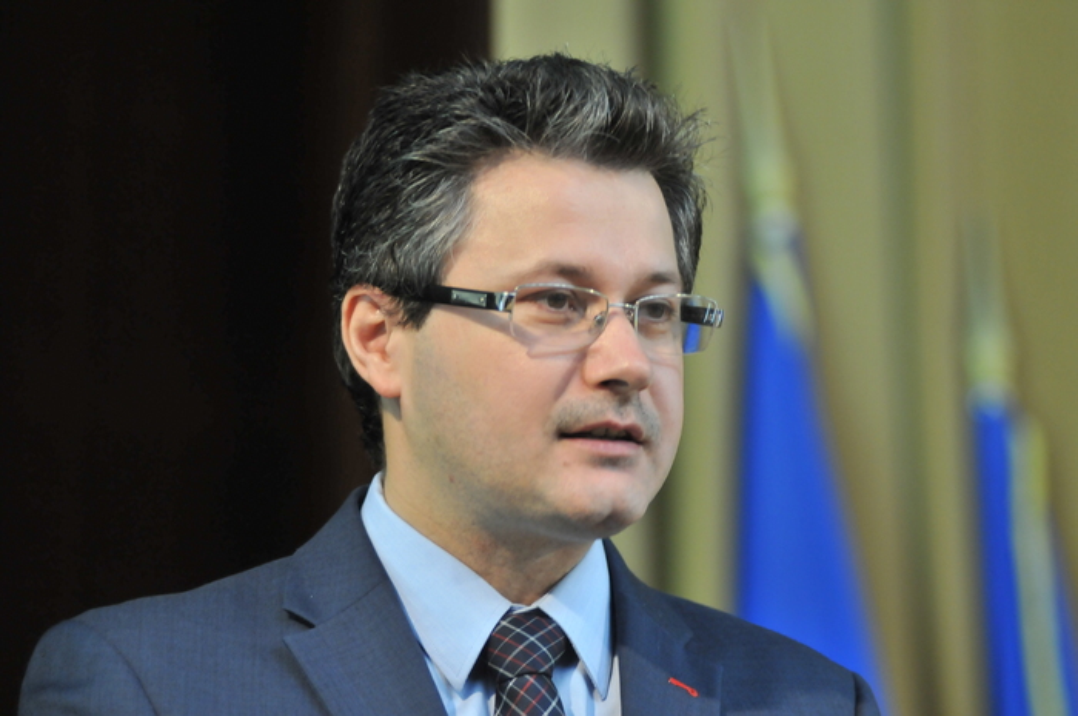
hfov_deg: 11.8
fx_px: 5204
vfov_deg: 7.9
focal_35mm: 174
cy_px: 358
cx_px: 539
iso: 800
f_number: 2.8
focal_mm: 116
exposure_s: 1/125
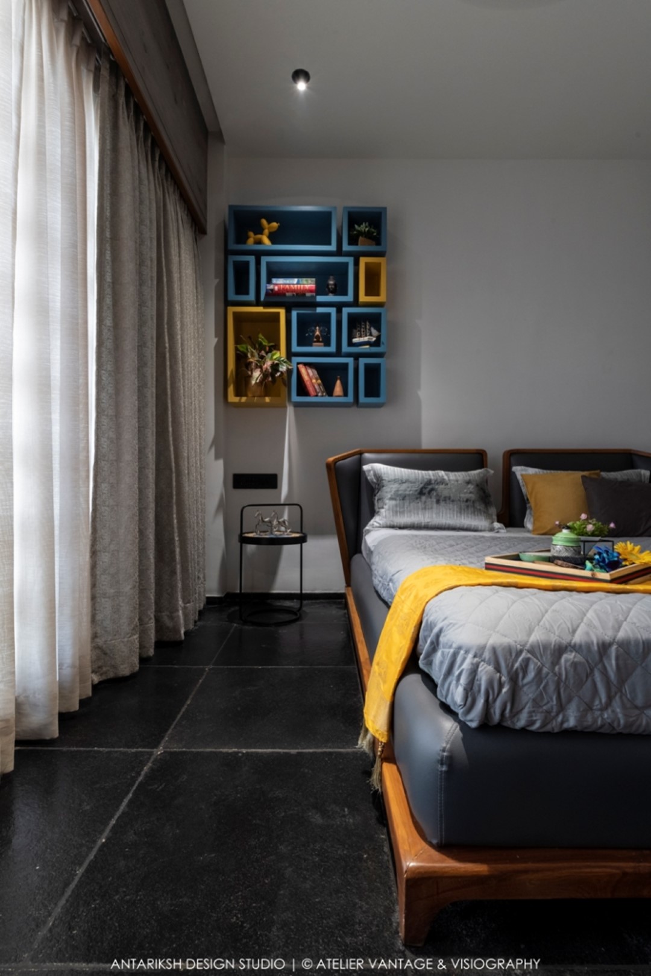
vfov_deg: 93.3
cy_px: 488
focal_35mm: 17
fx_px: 461
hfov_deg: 70.5
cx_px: 326
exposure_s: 1/8
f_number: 11
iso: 1000
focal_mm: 17
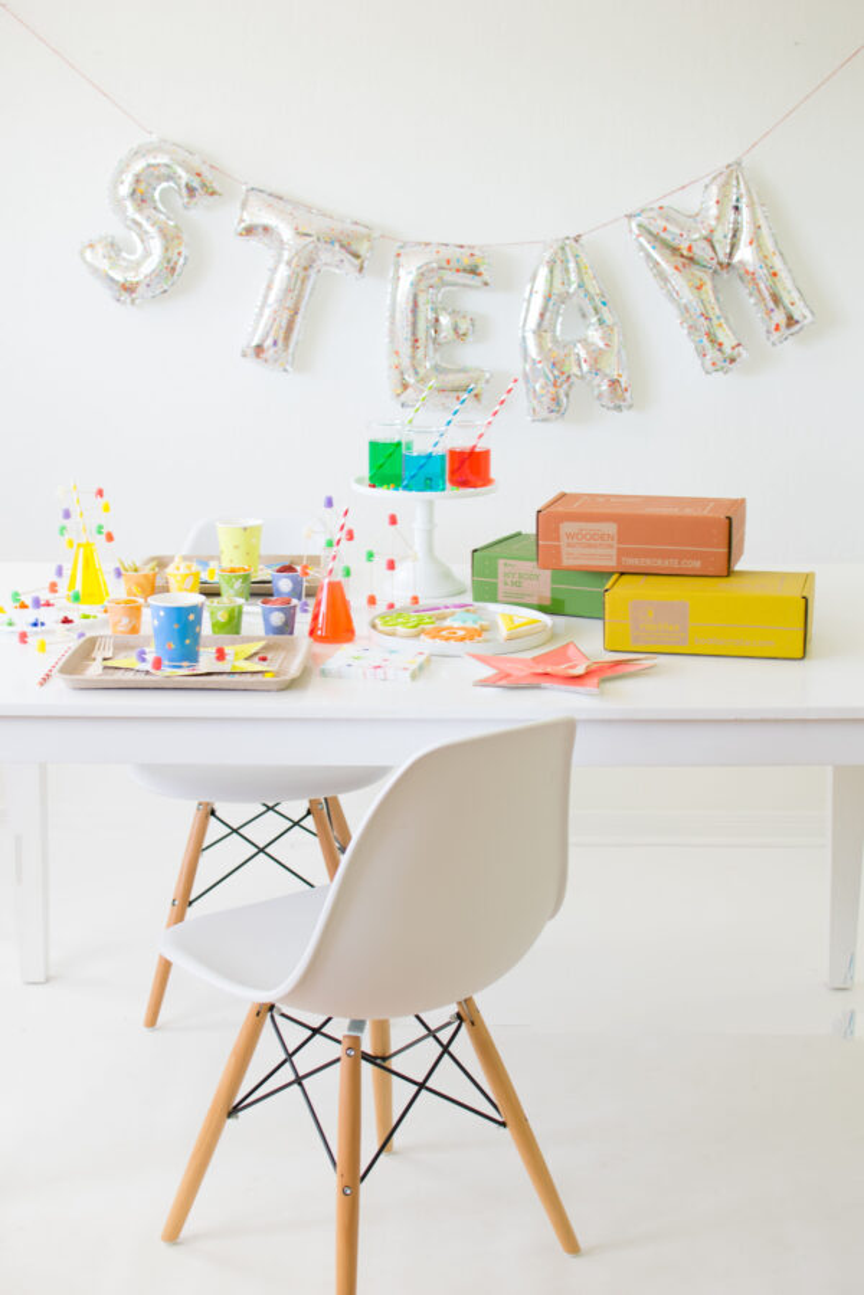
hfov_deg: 25.8
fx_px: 1890
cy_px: 648
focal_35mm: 52
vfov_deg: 37.9
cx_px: 432
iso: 200
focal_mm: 35
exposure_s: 1/50
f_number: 3.5
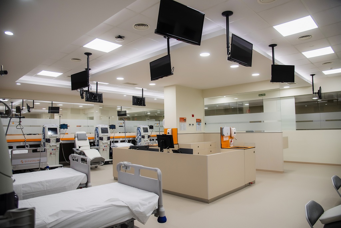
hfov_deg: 73.7
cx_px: 170
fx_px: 227
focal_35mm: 24
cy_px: 114
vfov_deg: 53.1
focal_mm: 24
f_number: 5
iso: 640
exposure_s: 1/160
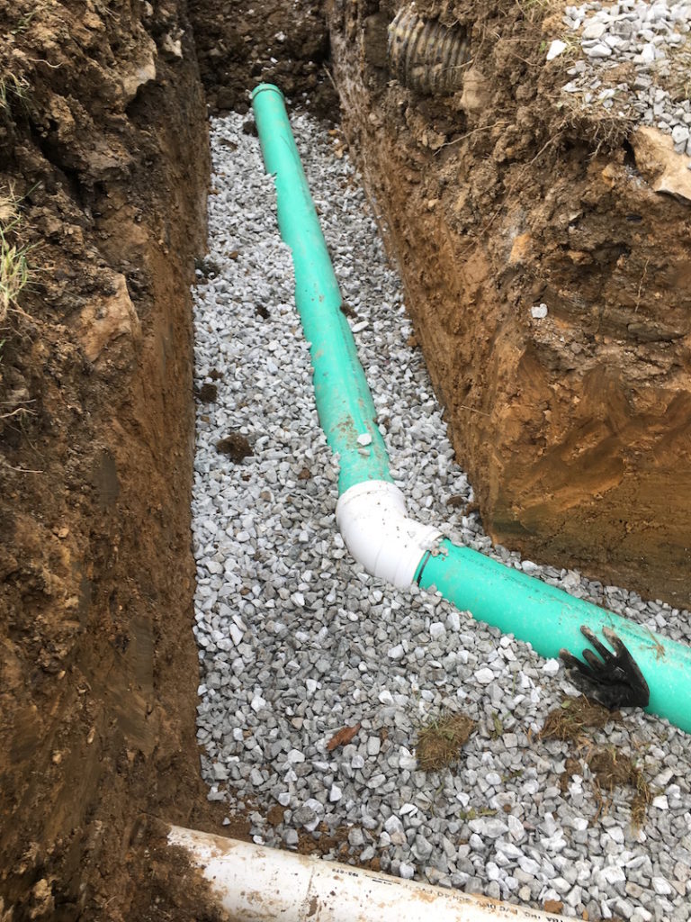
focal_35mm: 29
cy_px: 461
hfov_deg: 48.2
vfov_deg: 61.7
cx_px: 346
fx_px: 772
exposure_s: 1/120
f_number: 2.2
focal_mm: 4.15
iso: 25
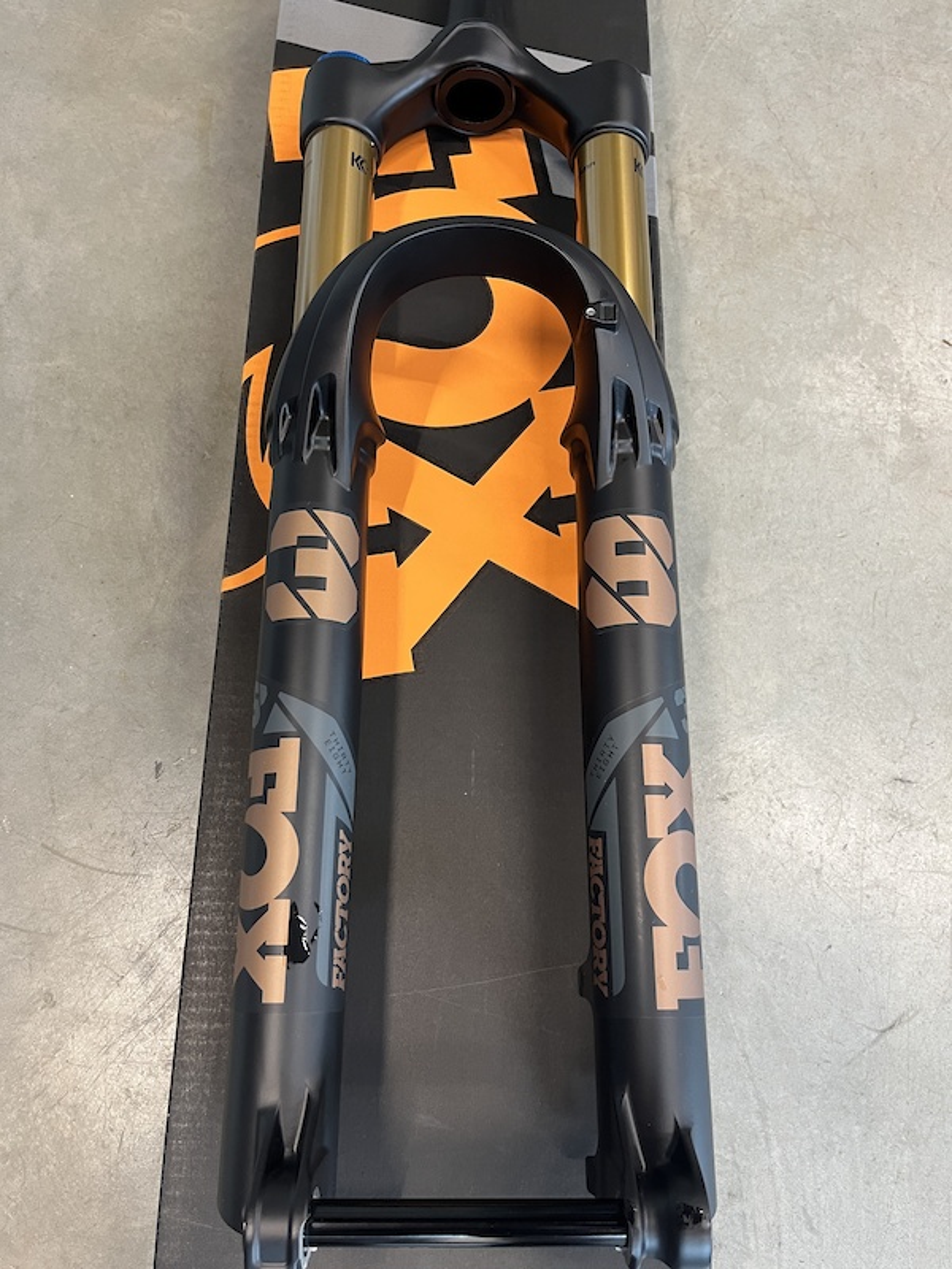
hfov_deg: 53.1
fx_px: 953
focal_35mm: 26
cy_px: 634
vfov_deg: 67.3
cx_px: 476
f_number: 1.6
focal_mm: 5.1
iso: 160
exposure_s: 1/60
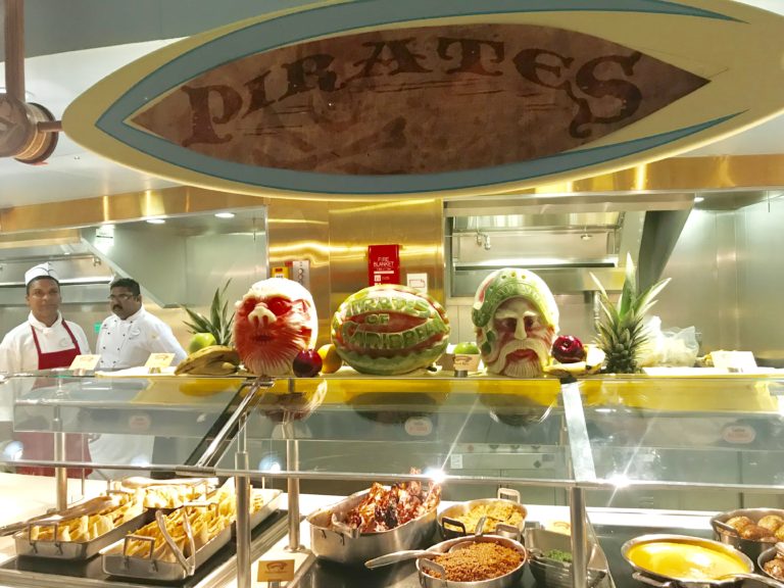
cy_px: 294
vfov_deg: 49.7
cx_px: 392
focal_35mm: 28
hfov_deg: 63.4
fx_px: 634
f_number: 1.8
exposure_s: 1/15
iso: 50
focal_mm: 3.99
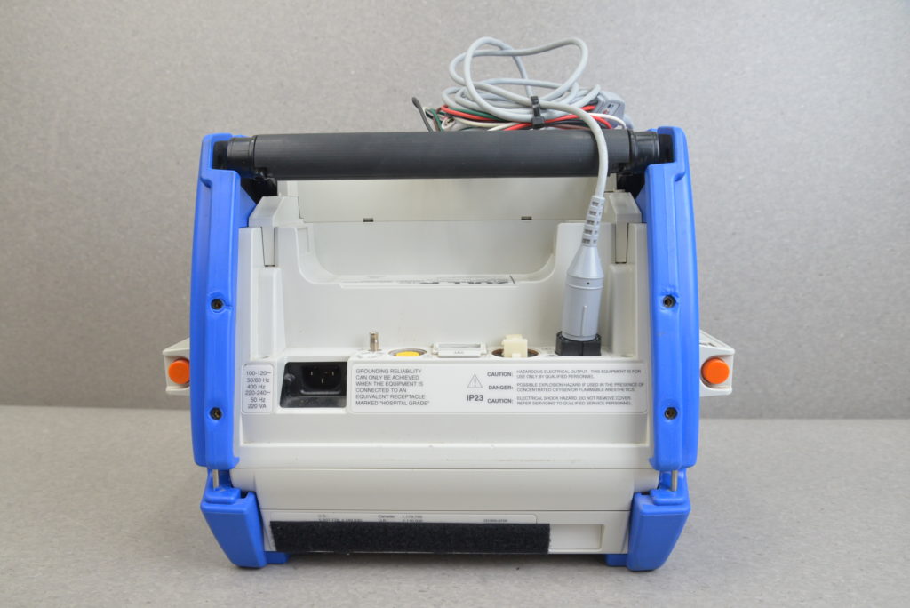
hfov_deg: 63.6
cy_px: 304
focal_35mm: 29
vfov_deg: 45.0
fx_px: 733
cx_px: 455
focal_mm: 29
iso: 1600
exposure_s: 1/125
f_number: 7.1
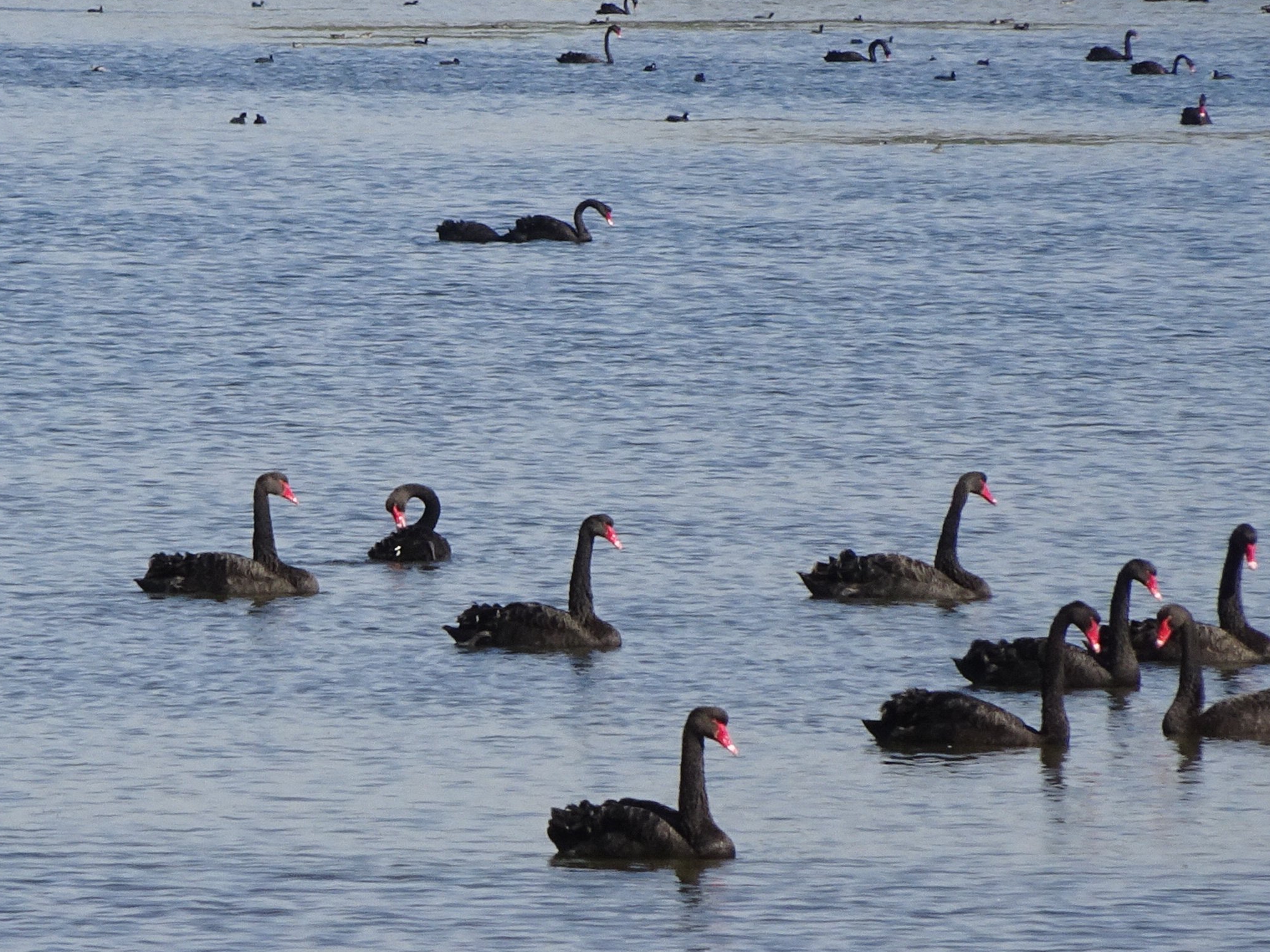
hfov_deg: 2.5
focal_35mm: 808
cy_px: 160
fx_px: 29644
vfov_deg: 1.8
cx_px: 344
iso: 80
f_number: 6.3
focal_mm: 57.05
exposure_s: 1/400
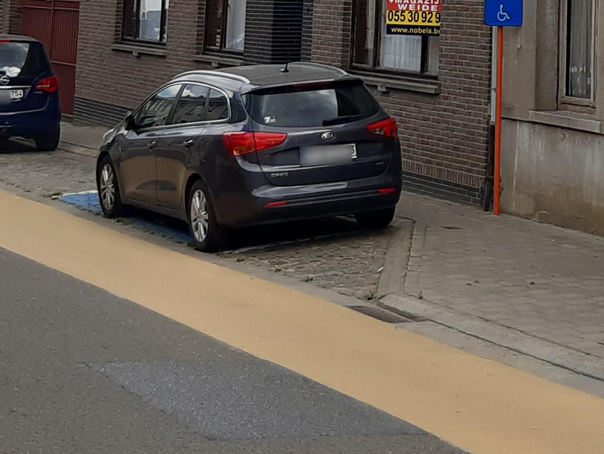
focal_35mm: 106
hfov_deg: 18.4
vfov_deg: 13.2
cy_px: -213
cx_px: 463
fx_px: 1850
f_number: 1.7
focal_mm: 3.92
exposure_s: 1/1883
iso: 40
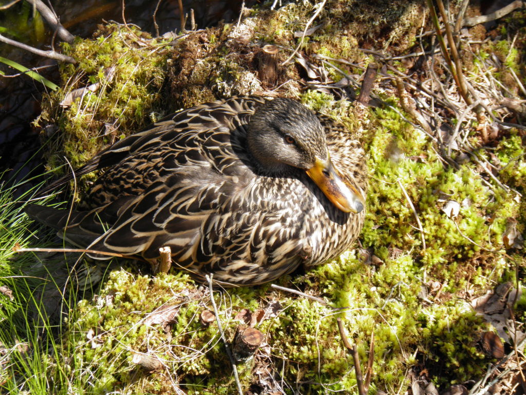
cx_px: 263
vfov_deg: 8.2
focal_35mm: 182
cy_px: 198
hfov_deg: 10.9
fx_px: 2766
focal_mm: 32.7
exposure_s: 1/125
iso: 50
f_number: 5.2
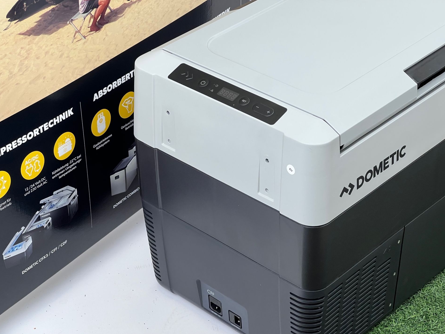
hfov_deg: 24.1
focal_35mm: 81
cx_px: 221
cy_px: 175
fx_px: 1041
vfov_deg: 18.2
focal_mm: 9
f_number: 2.8
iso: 80
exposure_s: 1/100
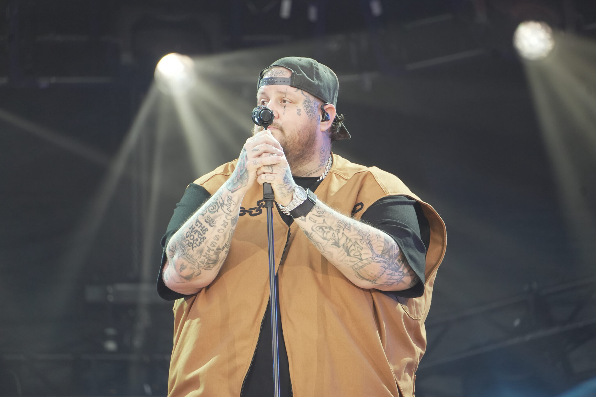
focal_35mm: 354
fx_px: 5860
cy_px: 198
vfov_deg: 3.9
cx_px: 298
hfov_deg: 5.8
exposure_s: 1/160
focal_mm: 236
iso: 1000
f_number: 6.3
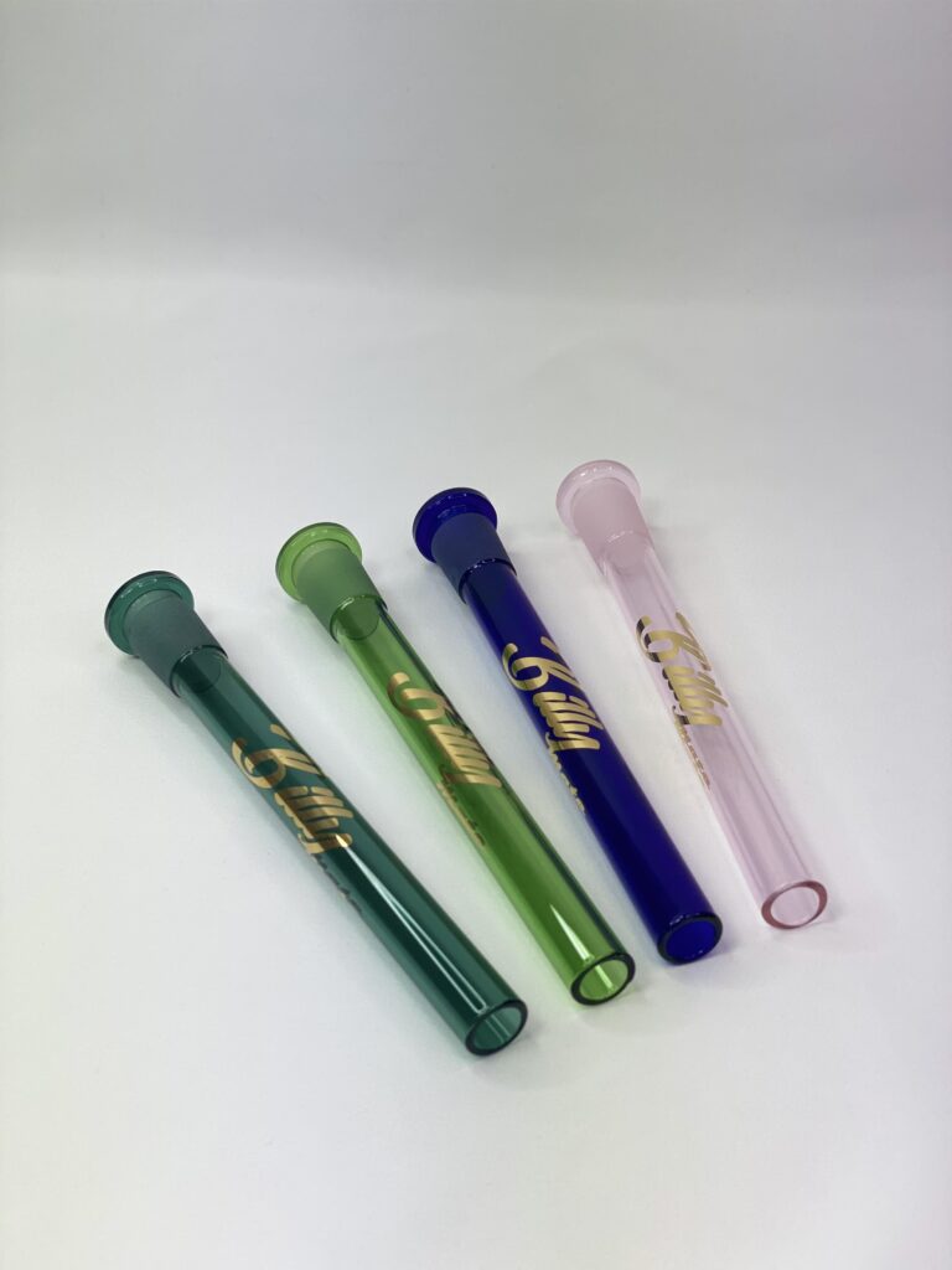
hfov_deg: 28.0
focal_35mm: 52
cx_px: 476
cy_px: 635
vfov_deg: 36.8
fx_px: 1907
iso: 20
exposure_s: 1/262
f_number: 2
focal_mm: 6
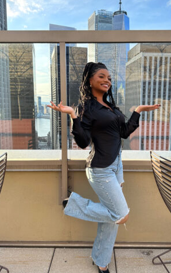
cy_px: 133
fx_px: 239
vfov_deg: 59.7
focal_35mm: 32
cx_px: 93
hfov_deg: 39.4
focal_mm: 6.86
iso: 80
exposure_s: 1/694
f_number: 1.78
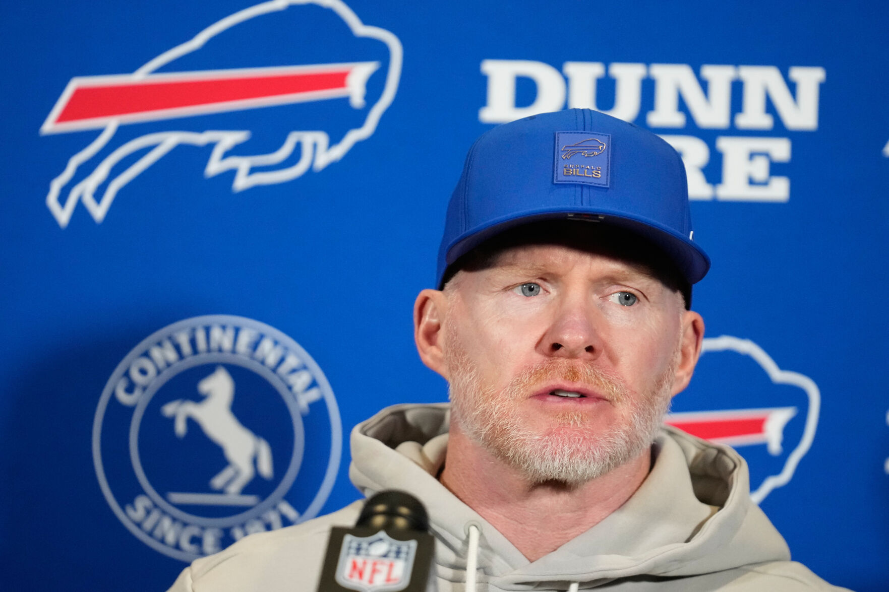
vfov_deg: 4.6
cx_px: 444
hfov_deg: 6.9
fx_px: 7407
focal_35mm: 300
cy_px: 296
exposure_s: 1/800
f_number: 2.8
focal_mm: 200
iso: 3200
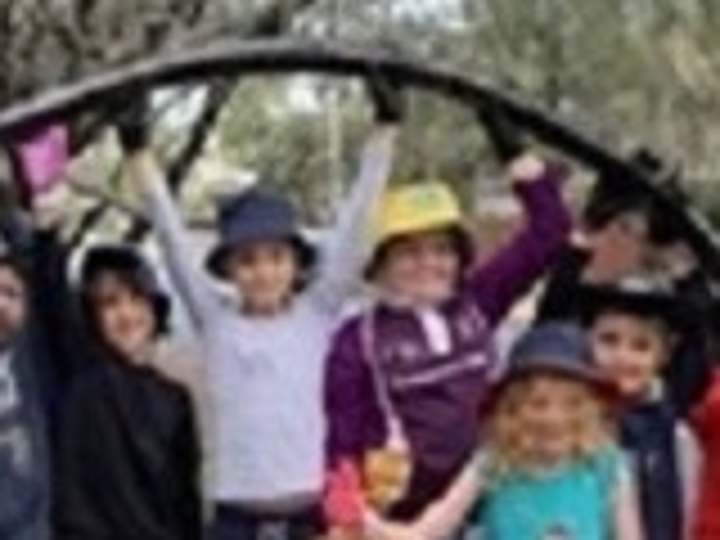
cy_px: 621
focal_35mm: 83
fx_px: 1726
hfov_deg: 22.9
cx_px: 58
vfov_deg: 17.1
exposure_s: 1/121
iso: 25
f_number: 1.8
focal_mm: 4.25
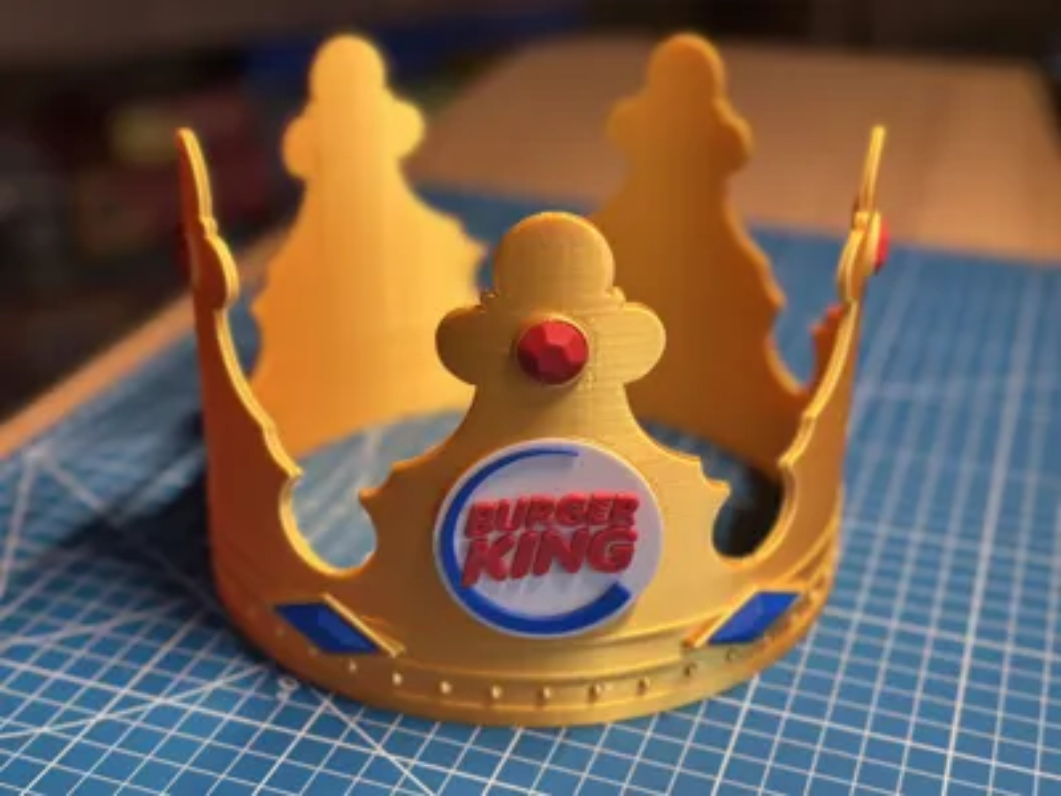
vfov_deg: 30.3
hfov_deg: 39.7
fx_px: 1471
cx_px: 530
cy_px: 398
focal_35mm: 48
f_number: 1.78
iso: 125
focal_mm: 6.86
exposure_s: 1/65
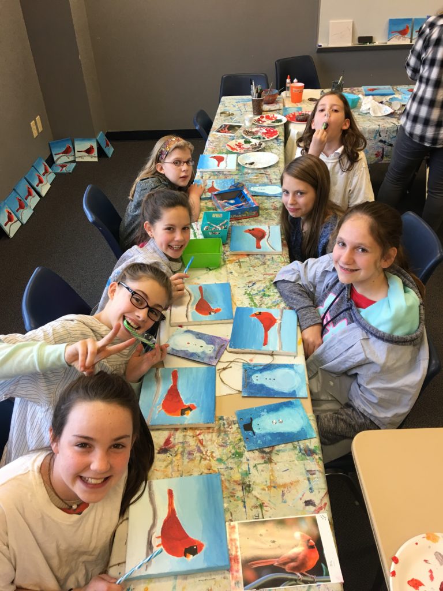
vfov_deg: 61.7
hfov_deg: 48.2
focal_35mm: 29
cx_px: 222
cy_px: 296
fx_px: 495
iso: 40
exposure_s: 1/33
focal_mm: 4.15
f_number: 2.2
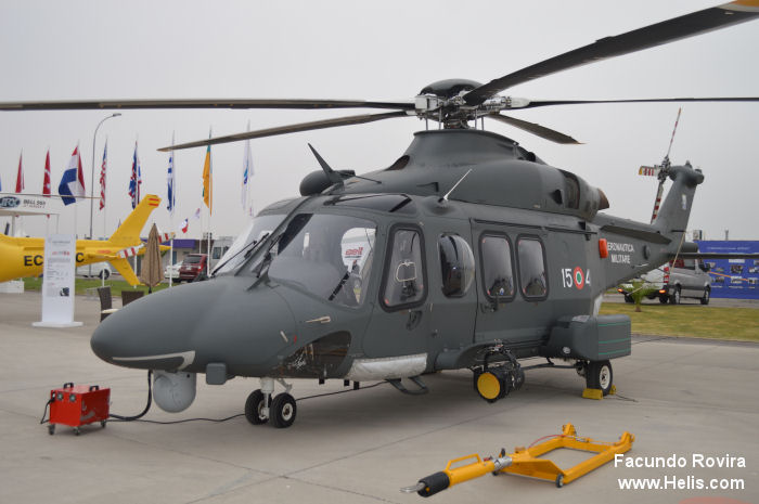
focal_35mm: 36
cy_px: 252
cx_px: 380
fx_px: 758
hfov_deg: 53.2
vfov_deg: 36.8
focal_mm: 24
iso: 100
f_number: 4
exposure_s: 1/200
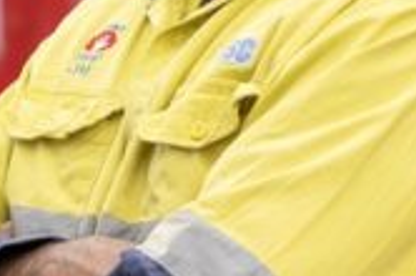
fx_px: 4279
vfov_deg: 3.7
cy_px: 120
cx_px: 271
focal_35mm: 371
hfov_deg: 5.6
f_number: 3.5
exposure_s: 1/125
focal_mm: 80
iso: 640
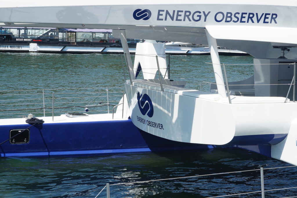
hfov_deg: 27.0
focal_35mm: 75
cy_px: 99
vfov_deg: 18.2
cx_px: 148
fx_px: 619
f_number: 13
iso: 100
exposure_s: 1/100
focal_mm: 50
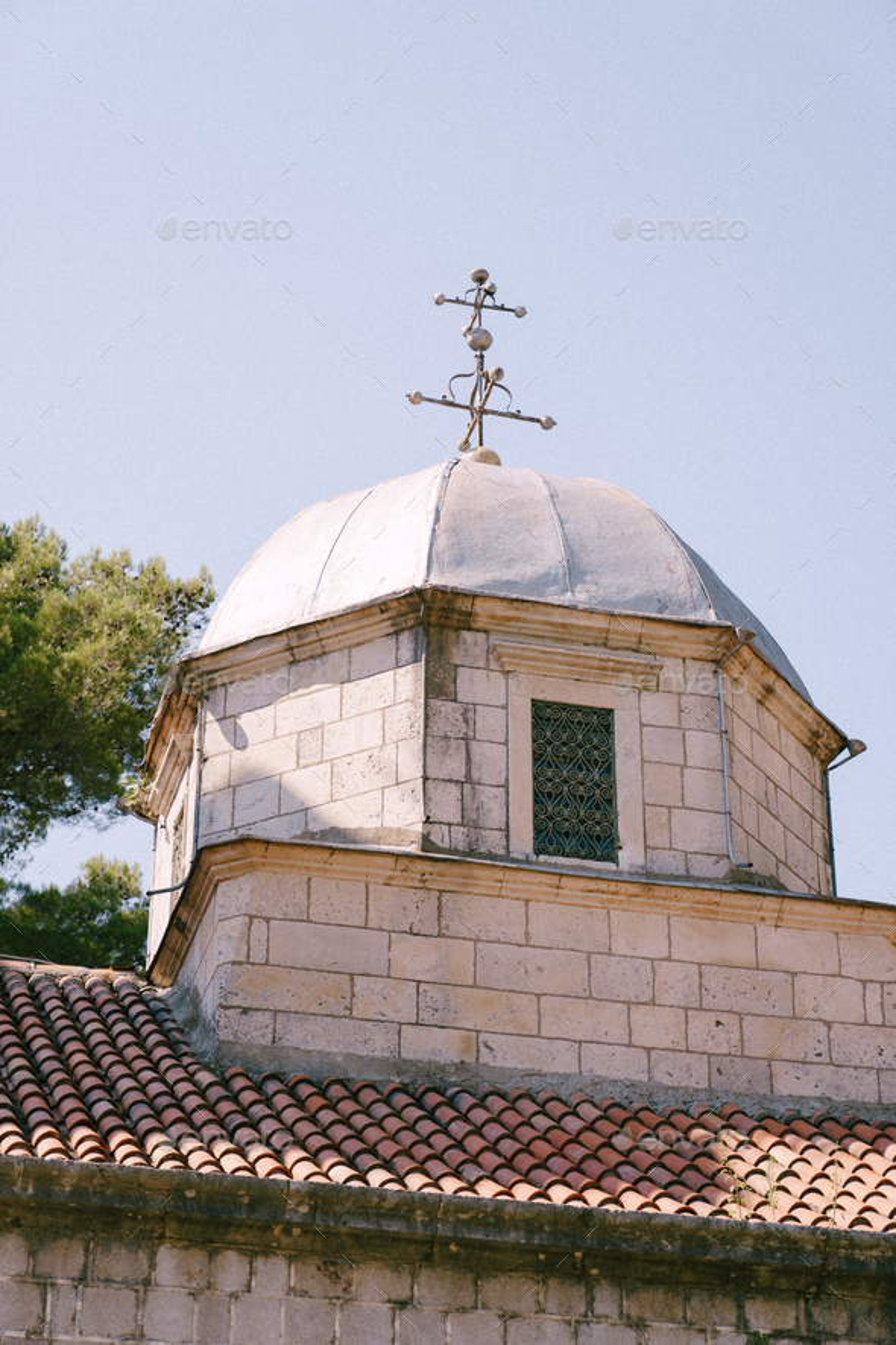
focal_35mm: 70
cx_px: 448
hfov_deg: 19.5
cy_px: 672
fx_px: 2613
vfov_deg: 28.8
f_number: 2.8
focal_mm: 70
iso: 100
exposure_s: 1/800
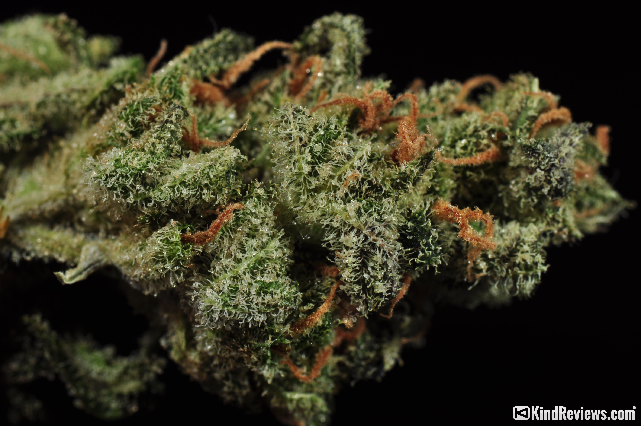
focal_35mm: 135
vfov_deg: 10.1
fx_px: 2401
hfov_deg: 15.2
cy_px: 213
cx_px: 320
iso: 200
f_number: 29
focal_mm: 90
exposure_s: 1/8
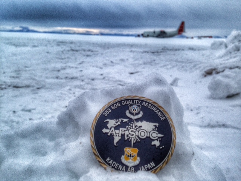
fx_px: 230
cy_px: 90
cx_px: 120
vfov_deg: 42.9
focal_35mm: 33
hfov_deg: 55.4
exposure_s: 1/951
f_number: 2.4
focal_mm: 4.12
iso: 50
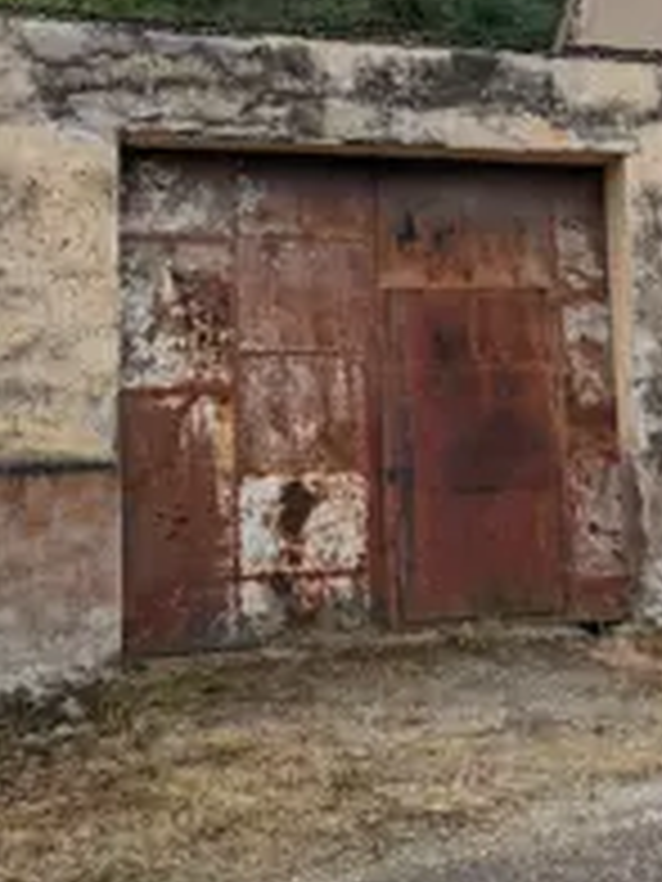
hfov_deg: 26.1
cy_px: 324
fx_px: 1402
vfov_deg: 34.7
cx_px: 522
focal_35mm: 55
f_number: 1.73
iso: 26
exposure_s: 1/2336
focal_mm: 4.38
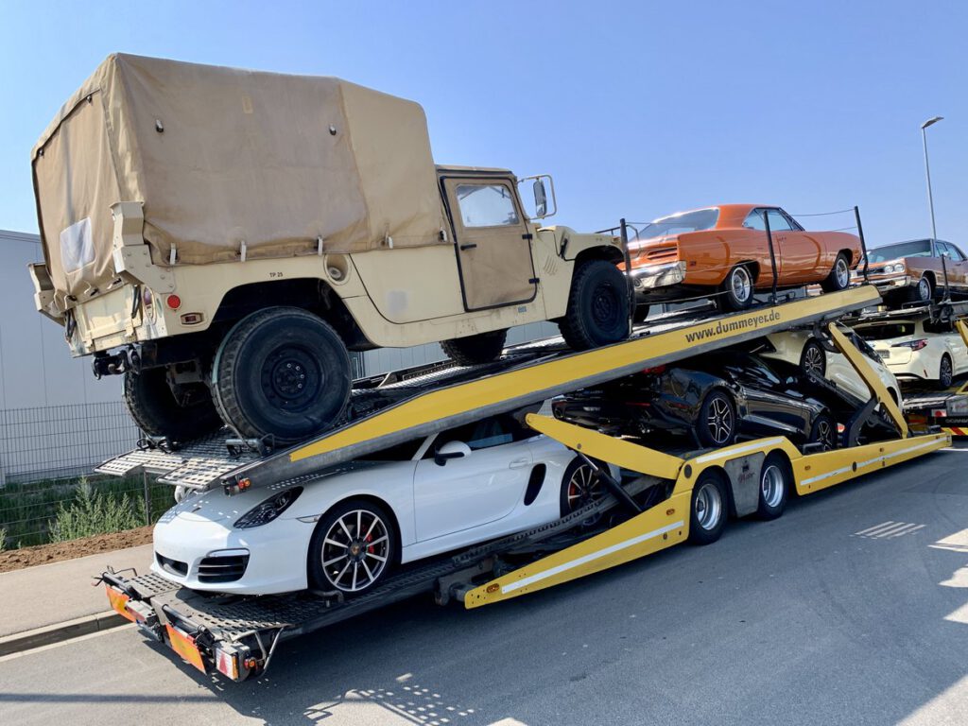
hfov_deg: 67.3
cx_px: 484
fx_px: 727
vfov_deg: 53.1
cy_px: 363
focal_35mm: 26
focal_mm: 4.25
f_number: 1.8
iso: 25
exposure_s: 1/1513
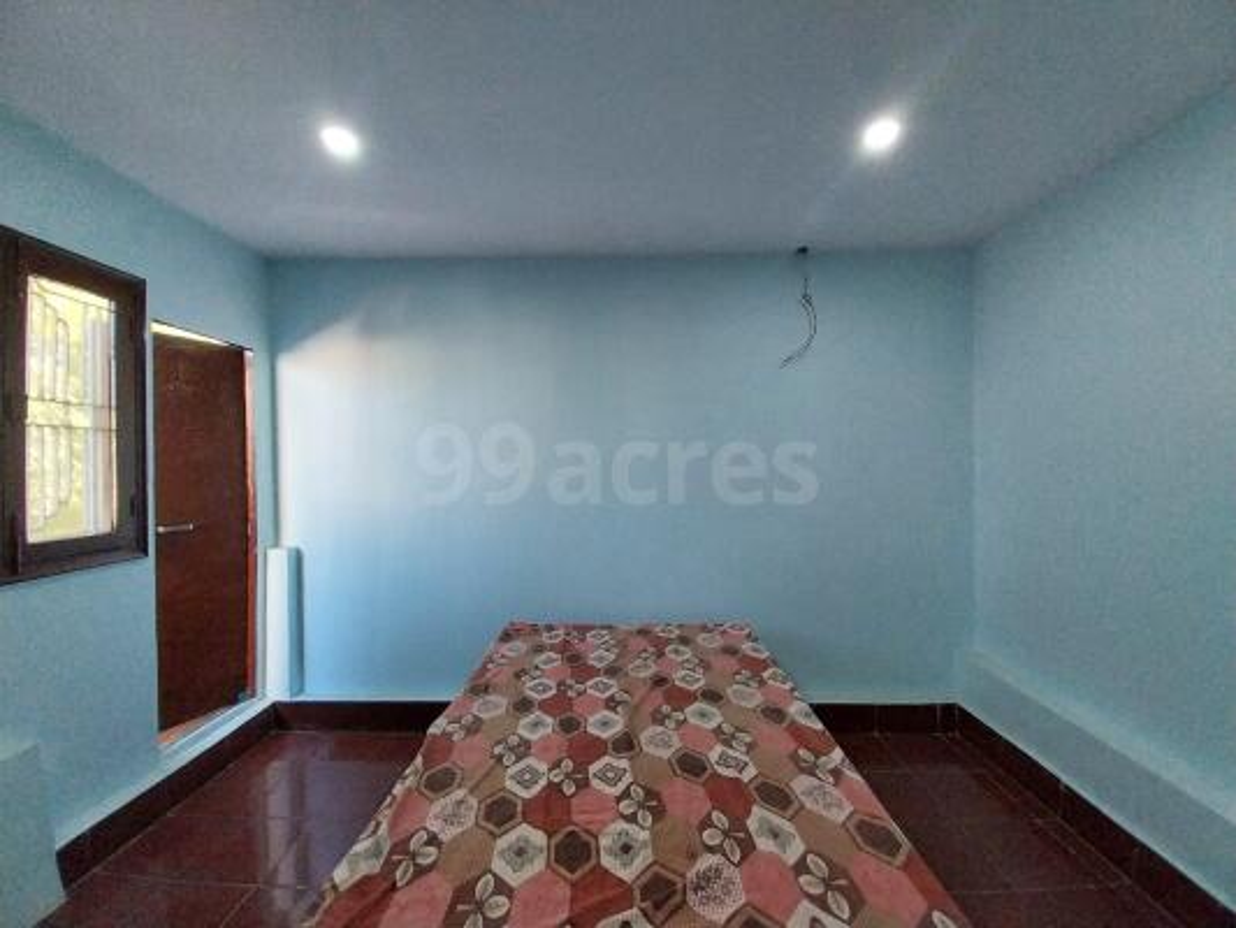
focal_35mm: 13
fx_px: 464
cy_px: 464
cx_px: 618
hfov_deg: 106.2
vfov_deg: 89.9
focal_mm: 1.3
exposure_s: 1/50
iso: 125
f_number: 2.2
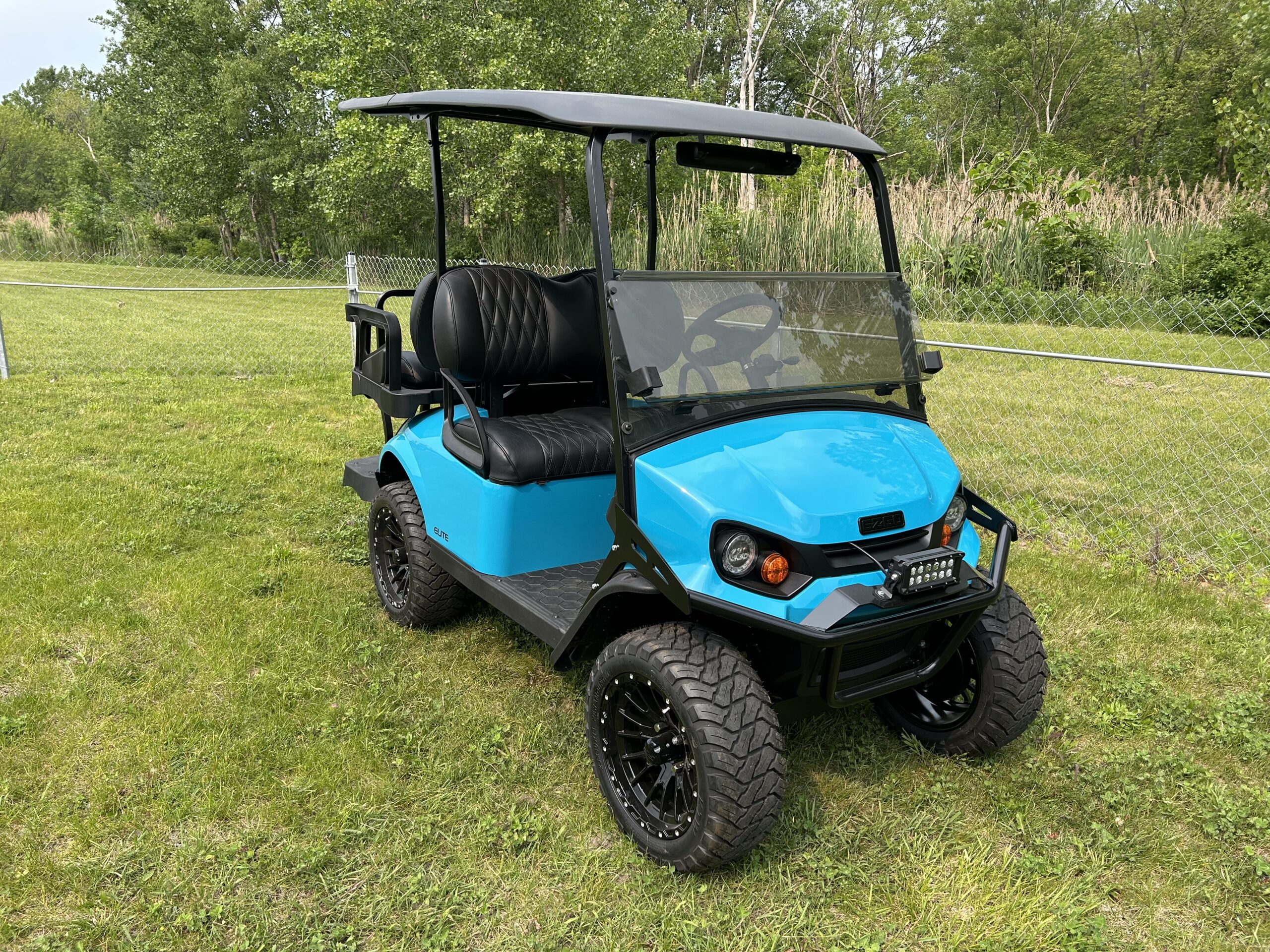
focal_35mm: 26
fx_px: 954
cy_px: 476
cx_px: 635
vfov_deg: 53.1
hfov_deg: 67.3
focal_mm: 5.7
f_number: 1.5
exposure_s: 1/1135
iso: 50
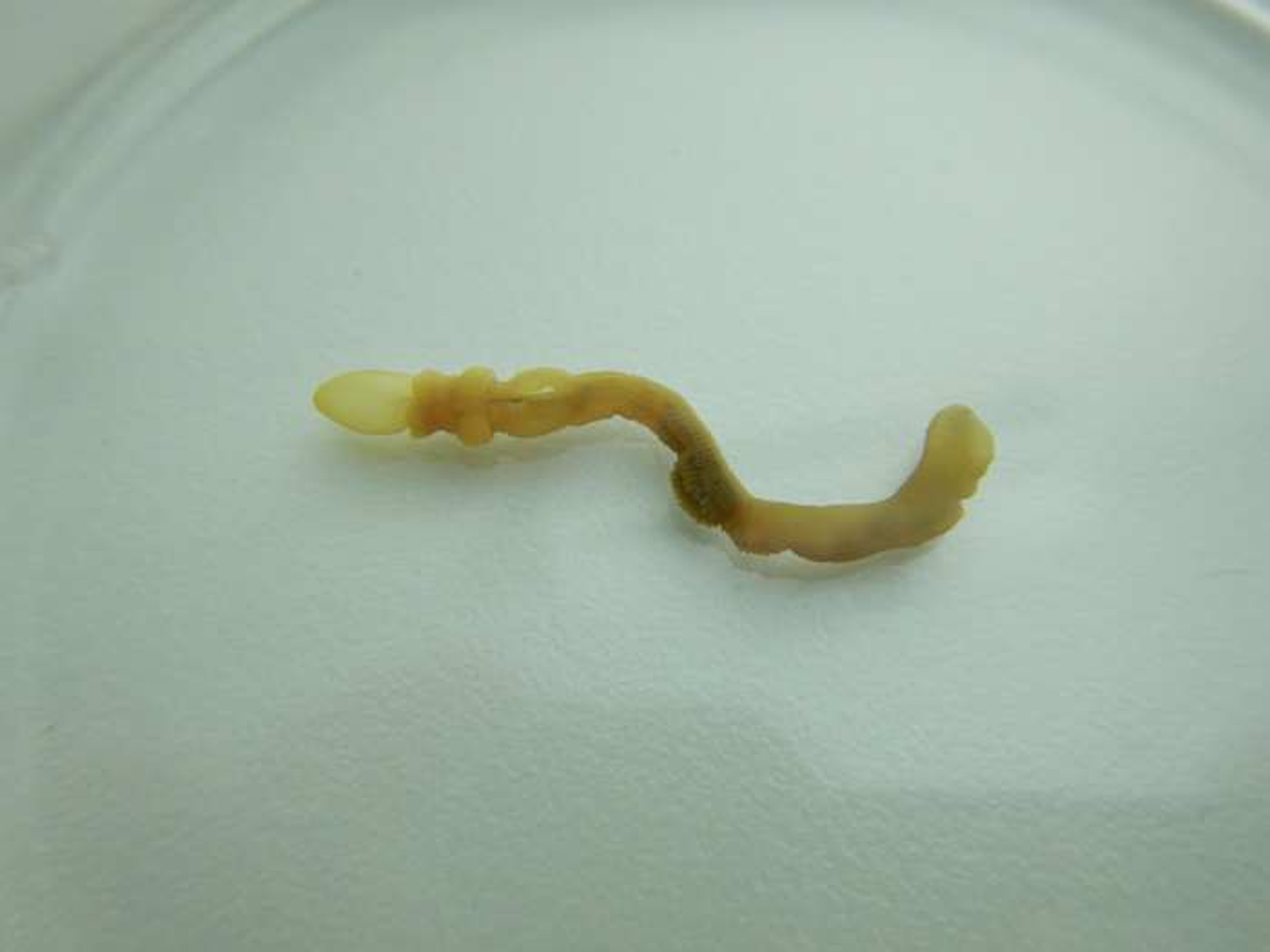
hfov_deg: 61.7
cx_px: 635
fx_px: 1064
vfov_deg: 48.2
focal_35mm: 29
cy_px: 476
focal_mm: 5.1
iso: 450
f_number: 2.8
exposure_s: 1/8
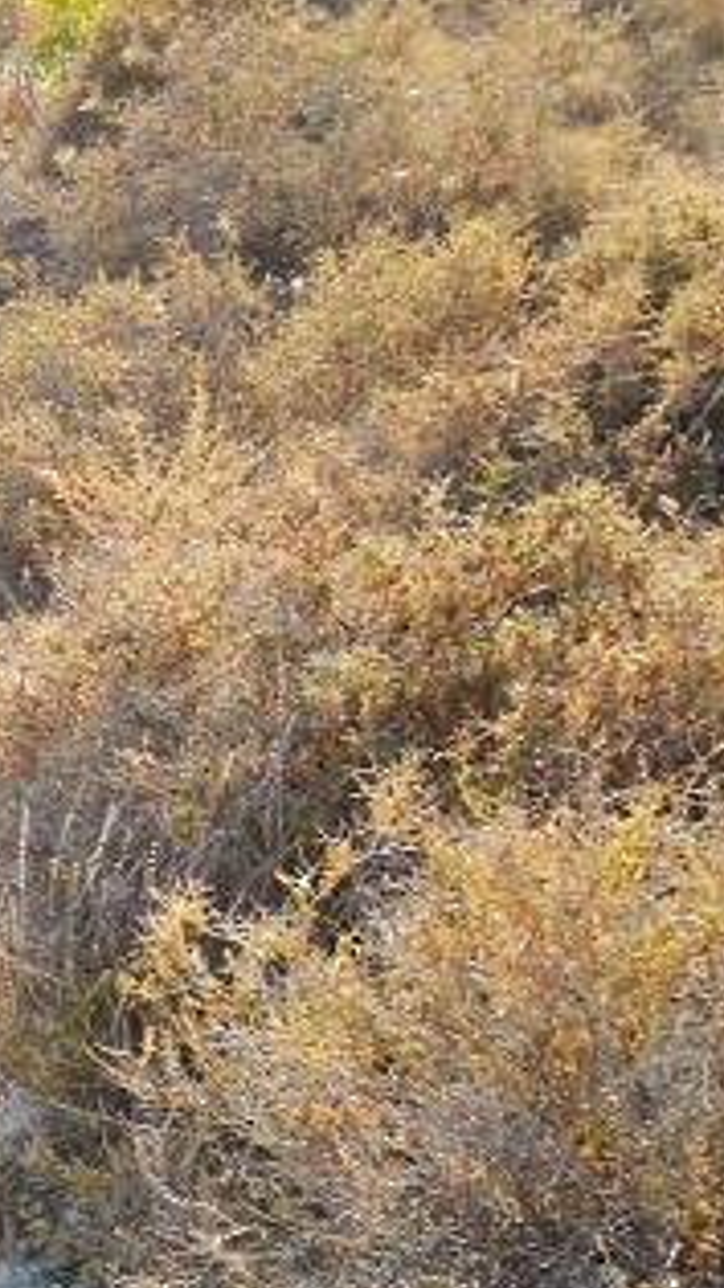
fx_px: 5533
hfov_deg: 6.8
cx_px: -1342
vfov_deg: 13.2
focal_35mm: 162
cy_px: 920
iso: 400
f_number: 14
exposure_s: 1/320
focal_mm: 24
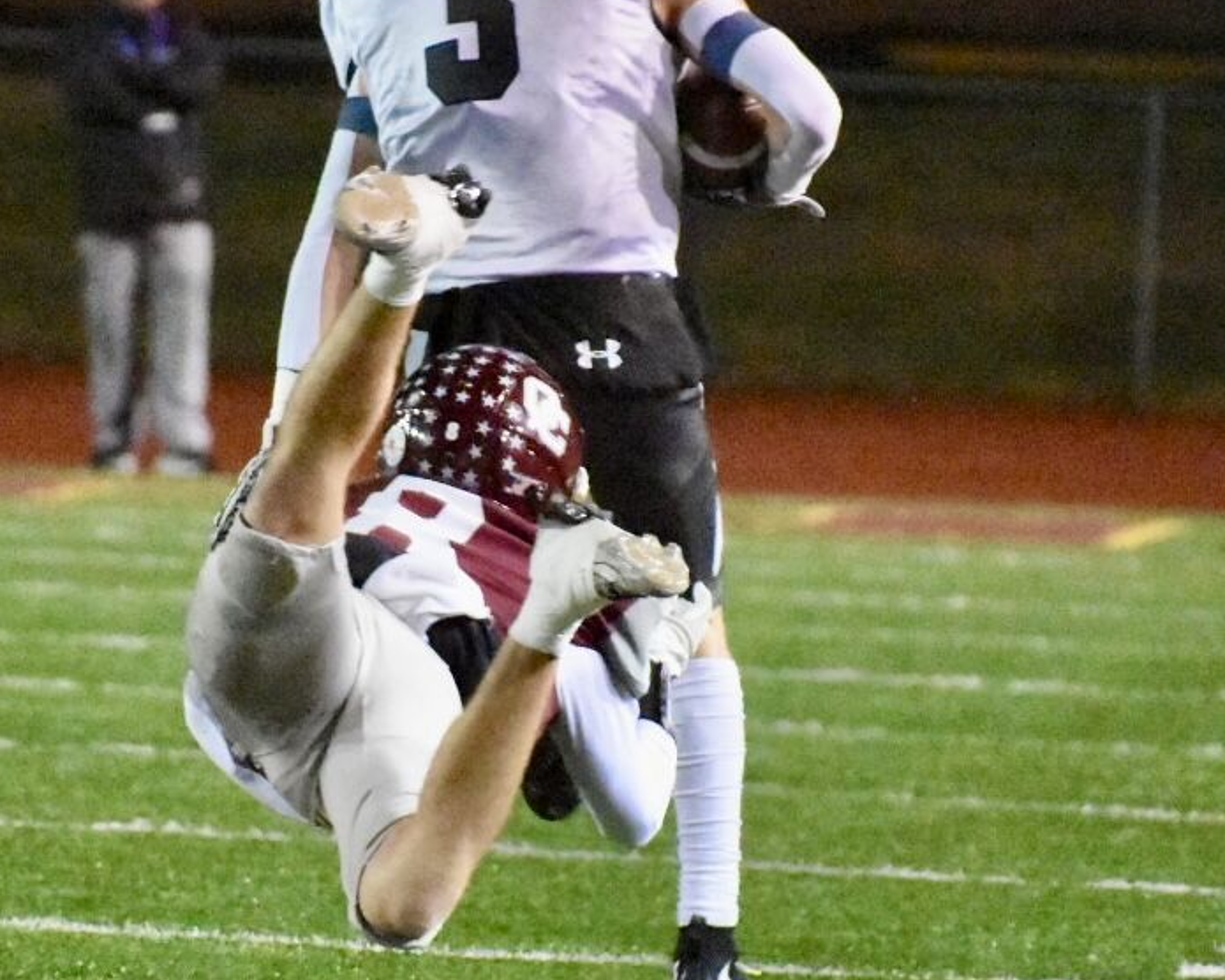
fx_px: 22333
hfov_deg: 3.1
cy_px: 385
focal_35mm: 616
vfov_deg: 2.5
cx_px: 440
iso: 25600
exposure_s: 1/1250
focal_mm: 240
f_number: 7.1
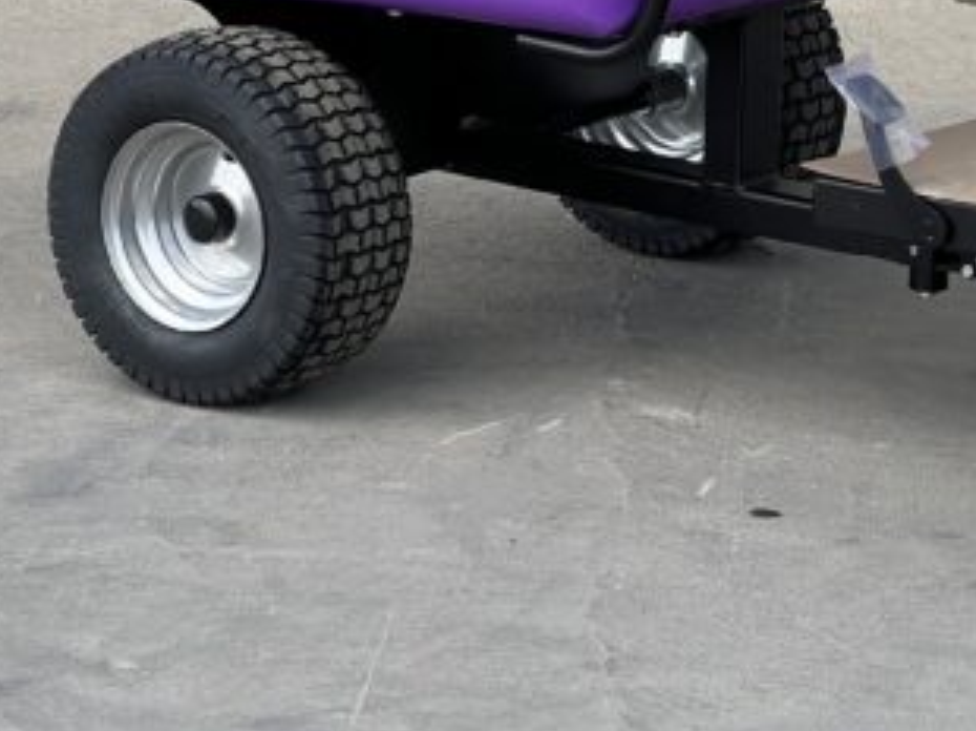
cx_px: 885
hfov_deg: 10.3
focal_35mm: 191
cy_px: -167
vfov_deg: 7.7
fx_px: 5381
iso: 32
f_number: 2.8
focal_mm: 9
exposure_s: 1/391
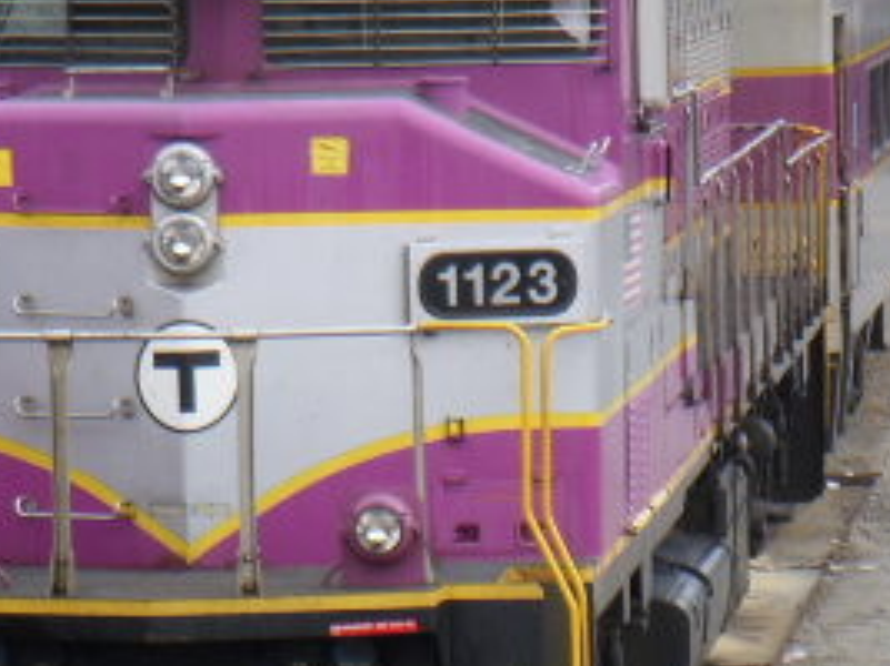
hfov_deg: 7.3
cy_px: 396
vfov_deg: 5.4
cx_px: 453
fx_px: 7016
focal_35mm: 273
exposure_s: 1/250
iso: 100
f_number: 4.2
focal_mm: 18.9
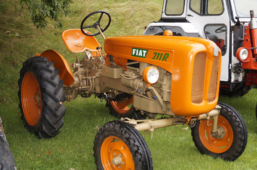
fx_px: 321
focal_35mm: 45
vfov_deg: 29.8
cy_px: 85
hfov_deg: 43.7
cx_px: 128
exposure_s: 1/160
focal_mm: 30
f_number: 4.5
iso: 200
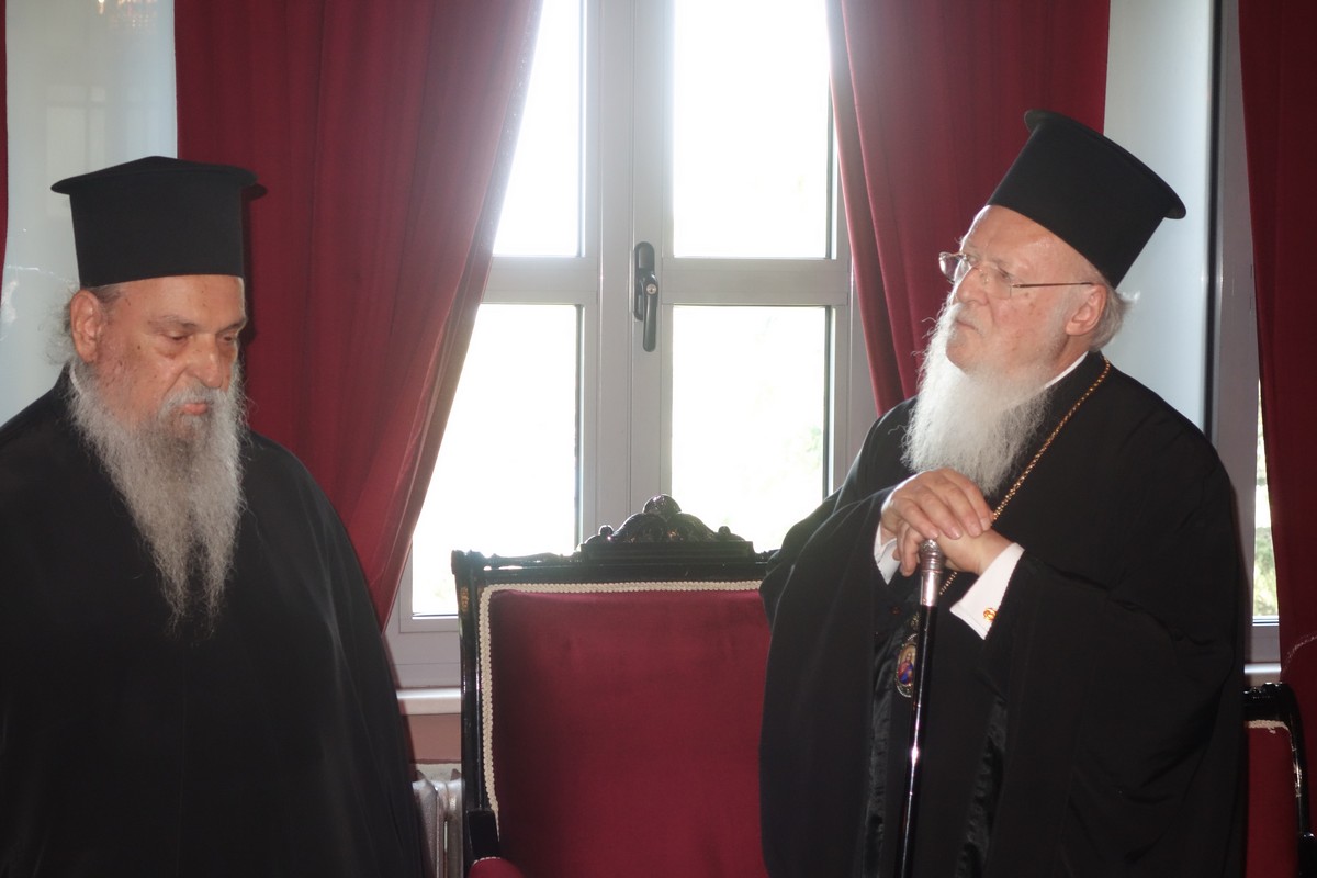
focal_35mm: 72
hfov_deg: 28.1
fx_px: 2634
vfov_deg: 18.9
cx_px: 658
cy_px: 439
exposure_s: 1/60
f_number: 4
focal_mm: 26.57
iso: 800
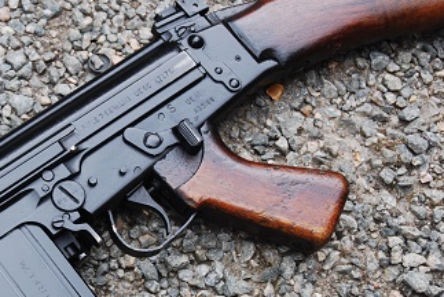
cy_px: 208
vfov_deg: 16.8
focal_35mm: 81
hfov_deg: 24.3
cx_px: 34
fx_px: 999
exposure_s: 1/125
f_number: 5.6
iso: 180
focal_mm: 29
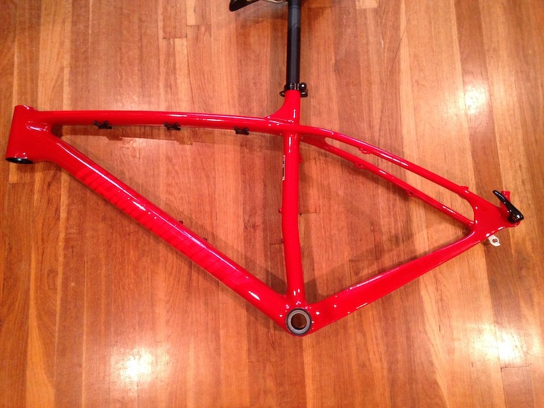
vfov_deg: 42.9
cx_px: 272
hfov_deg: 55.4
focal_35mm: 33
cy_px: 204
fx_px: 519
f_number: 2.4
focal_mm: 4.12
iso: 250
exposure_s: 1/20
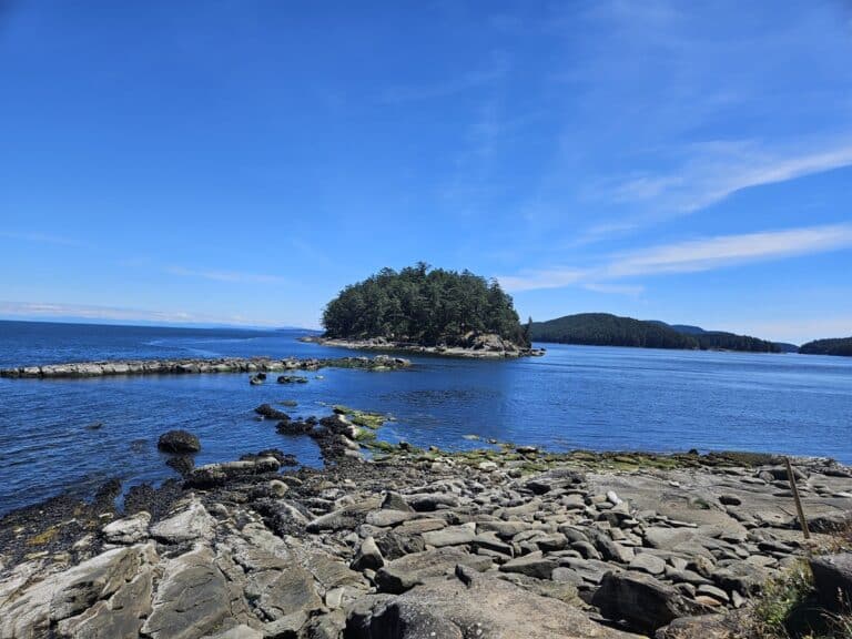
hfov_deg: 73.9
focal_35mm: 23
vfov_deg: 58.9
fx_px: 566
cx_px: 426
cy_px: 320
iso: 25
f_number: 1.8
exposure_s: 1/2321
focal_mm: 5.4
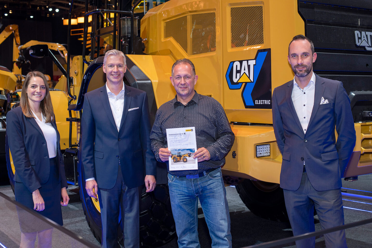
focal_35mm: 50
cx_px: 186
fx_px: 517
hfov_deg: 39.6
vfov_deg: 27.0
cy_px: 124
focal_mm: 50
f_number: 5.6
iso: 400
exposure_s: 1/60
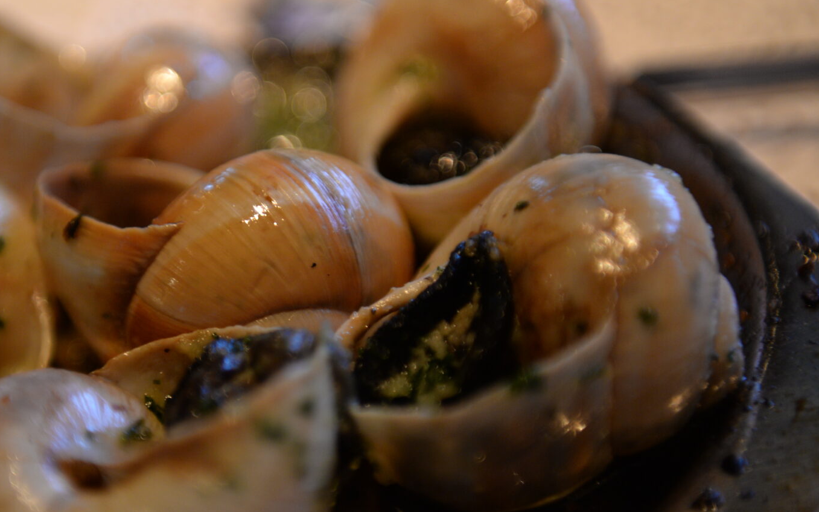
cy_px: 318
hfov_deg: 20.5
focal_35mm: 101
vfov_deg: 12.9
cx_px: 293
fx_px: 2254
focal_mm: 70
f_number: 2.8
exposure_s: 1/30
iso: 1250
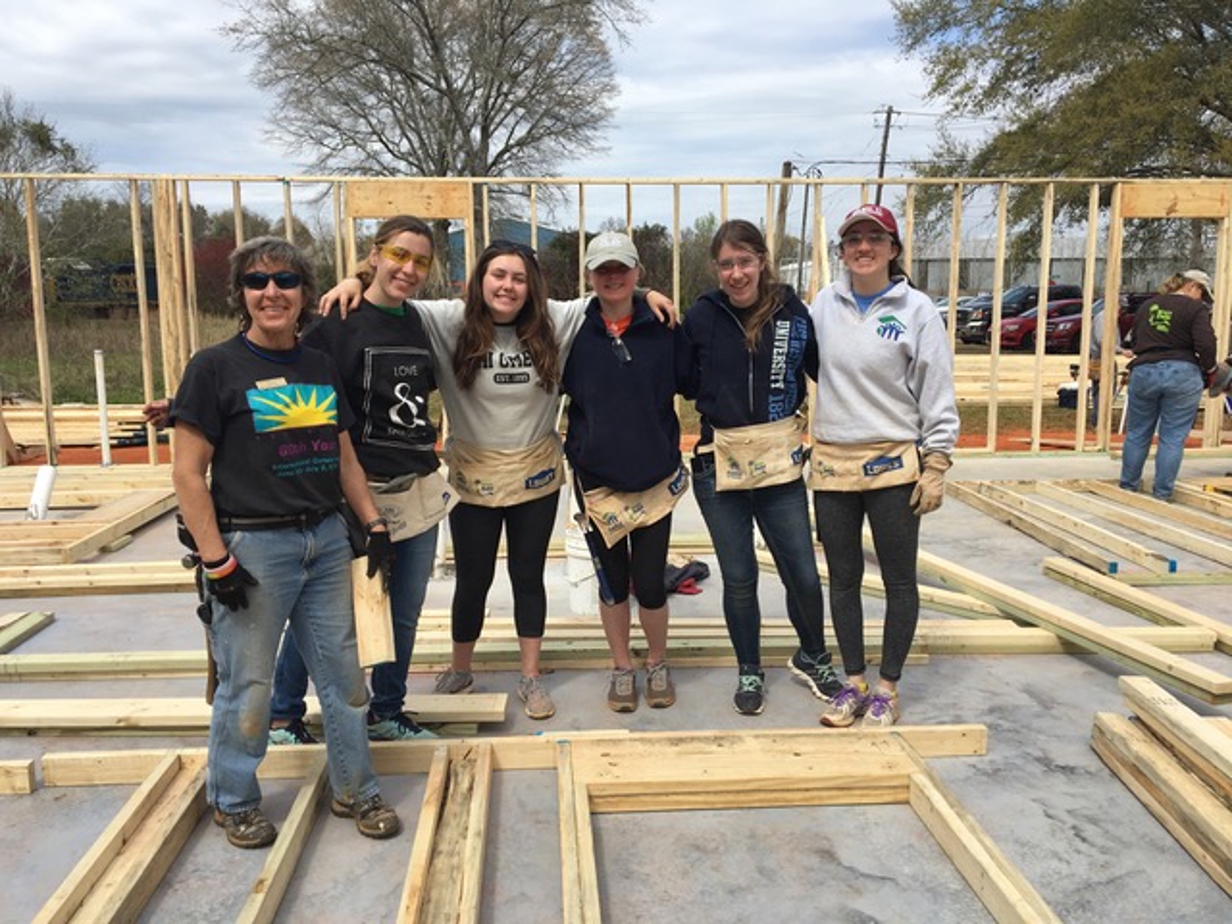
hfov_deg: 61.7
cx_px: 616
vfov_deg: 48.2
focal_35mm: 29
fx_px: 1032
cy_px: 462
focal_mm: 4.15
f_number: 2.2
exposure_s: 1/1570
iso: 25
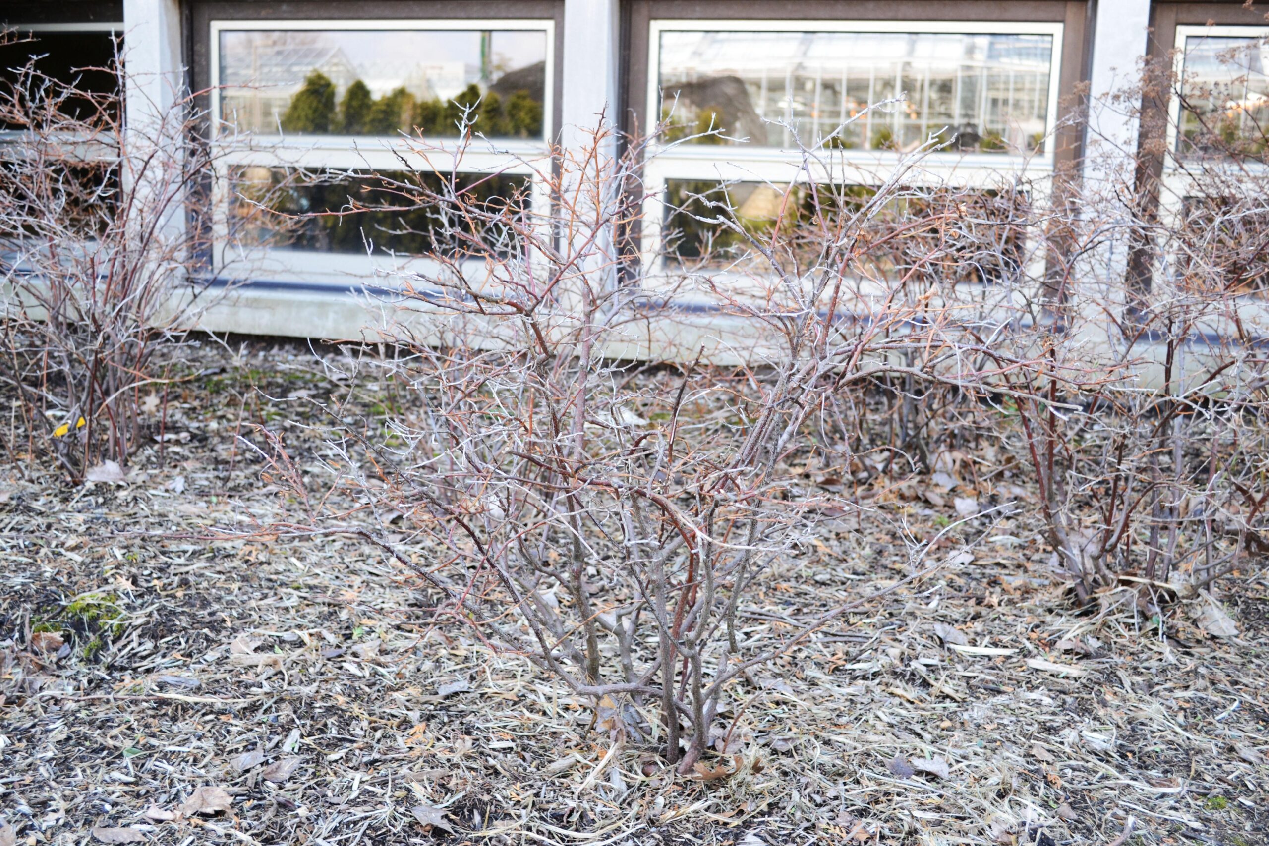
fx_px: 1375
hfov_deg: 49.6
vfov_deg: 34.2
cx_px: 634
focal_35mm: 39
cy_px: 423
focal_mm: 26
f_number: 5.6
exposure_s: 1/60
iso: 200
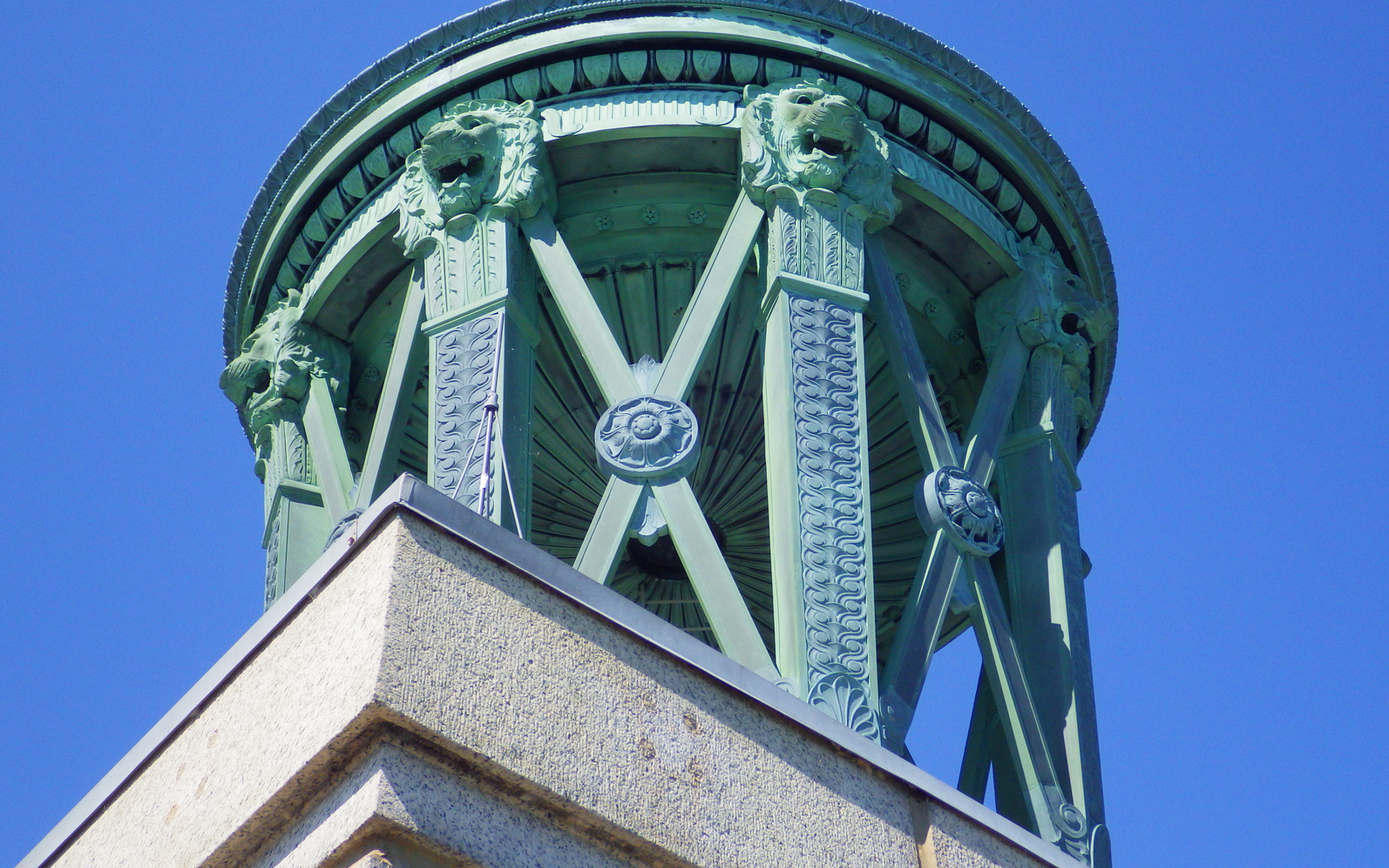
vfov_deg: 25.8
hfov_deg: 40.3
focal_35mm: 50
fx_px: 1893
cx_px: 693
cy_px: 412
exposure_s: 1/1000
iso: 250
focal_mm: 8.4
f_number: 4.2
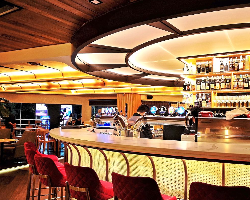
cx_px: 150
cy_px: 111
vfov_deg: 44.5
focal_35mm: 33
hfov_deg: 53.8
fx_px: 244
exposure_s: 1/33
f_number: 1.8
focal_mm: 5.6
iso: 320
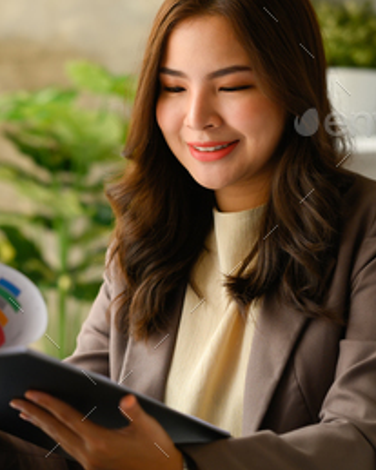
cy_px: 208
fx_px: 2533
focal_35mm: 182
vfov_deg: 10.6
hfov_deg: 8.5
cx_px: 98
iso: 250
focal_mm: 85
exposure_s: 1/1250
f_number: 2.2
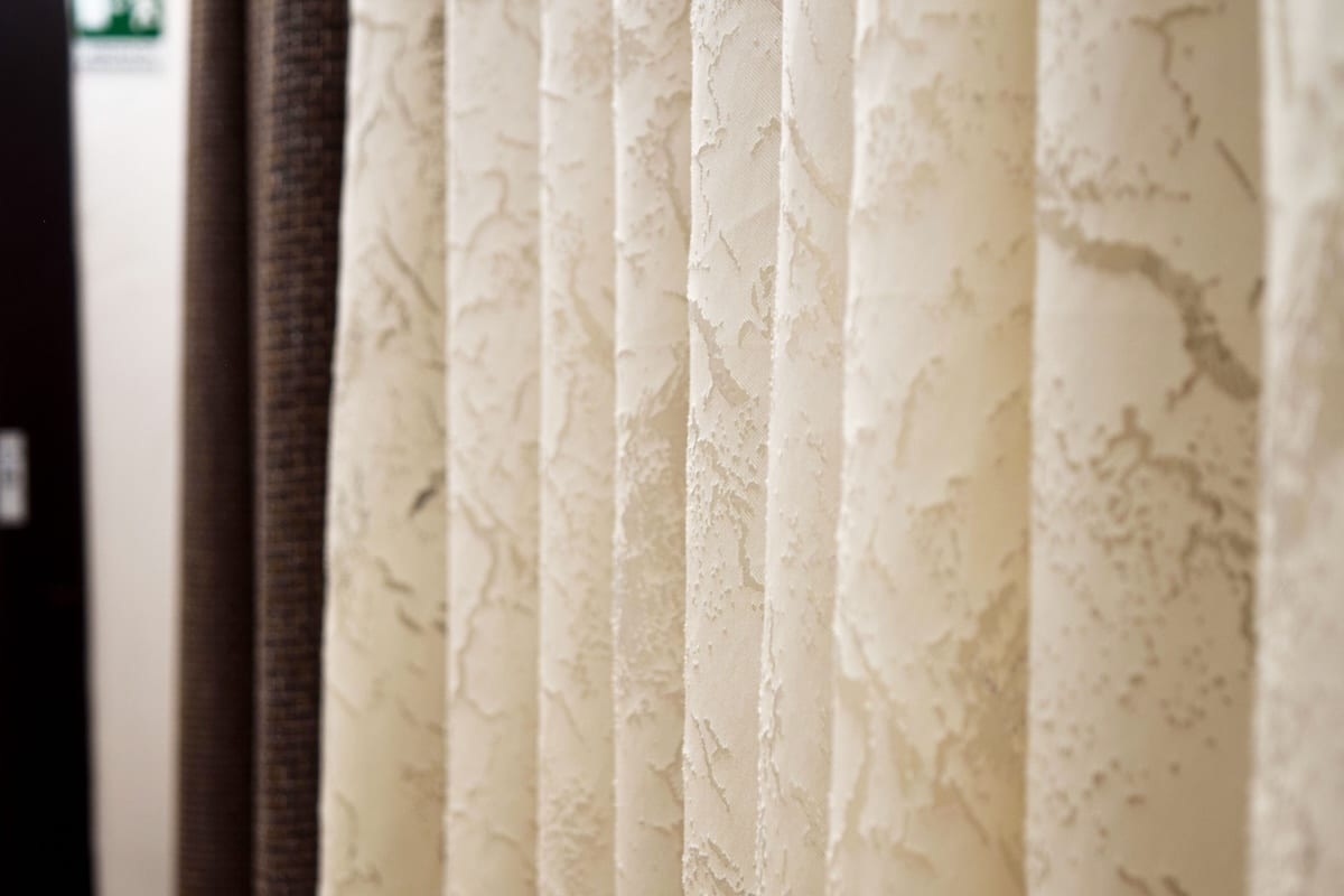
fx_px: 3080
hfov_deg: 24.6
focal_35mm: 82
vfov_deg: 16.6
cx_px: 672
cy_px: 448
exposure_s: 1/60
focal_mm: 55
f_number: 5.6
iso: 400
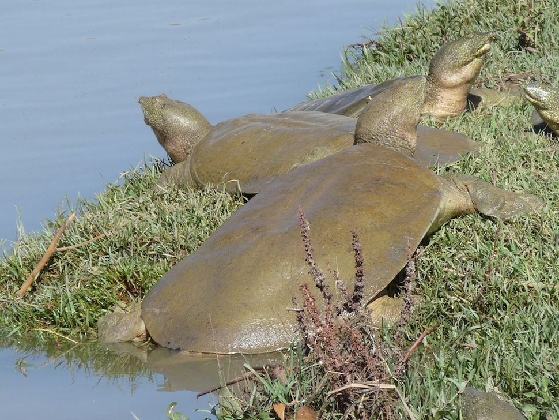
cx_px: 280
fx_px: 7527
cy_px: 210
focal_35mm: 466
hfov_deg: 4.3
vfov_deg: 3.2
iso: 100
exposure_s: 1/500
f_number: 5.6
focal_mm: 47
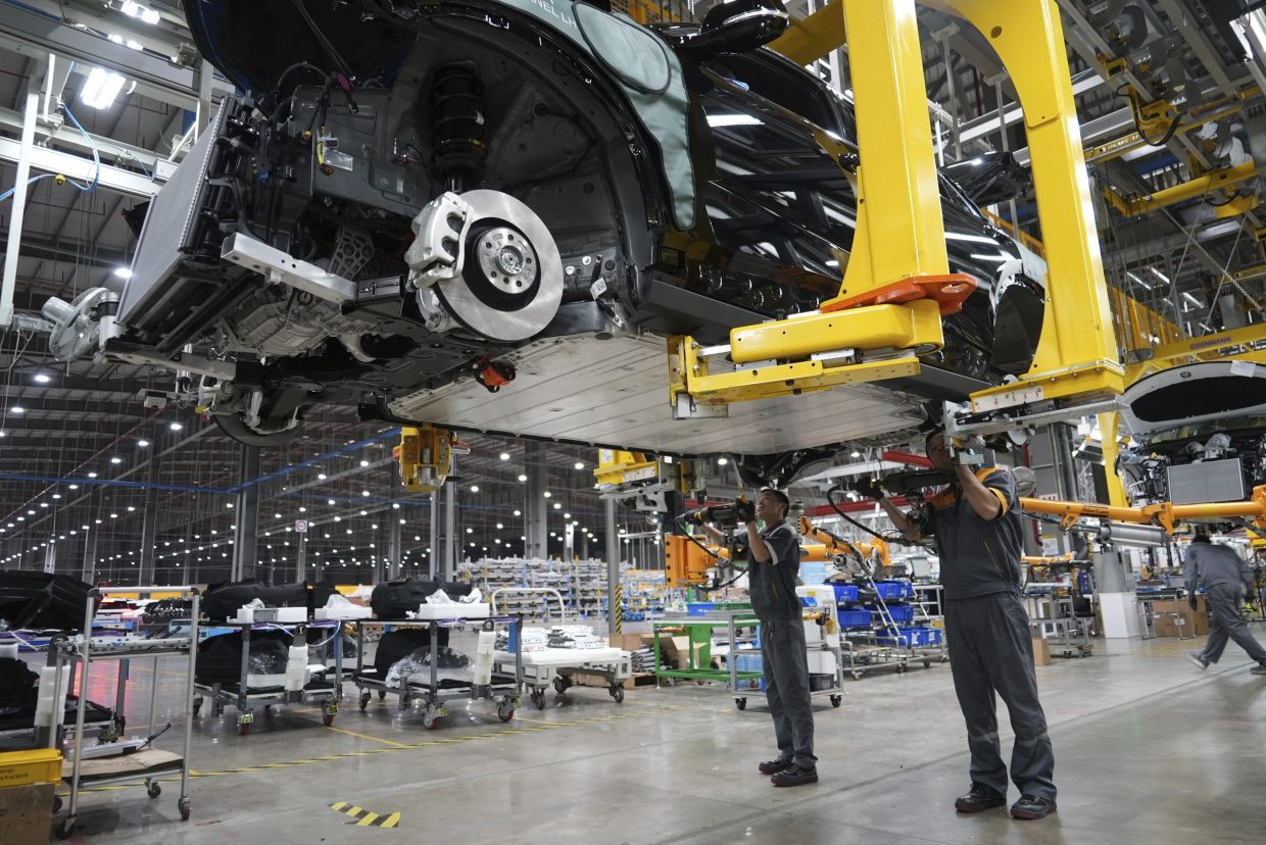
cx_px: 633
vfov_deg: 53.2
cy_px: 422
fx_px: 844
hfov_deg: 73.7
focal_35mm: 24
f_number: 3.5
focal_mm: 24
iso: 640
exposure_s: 1/30
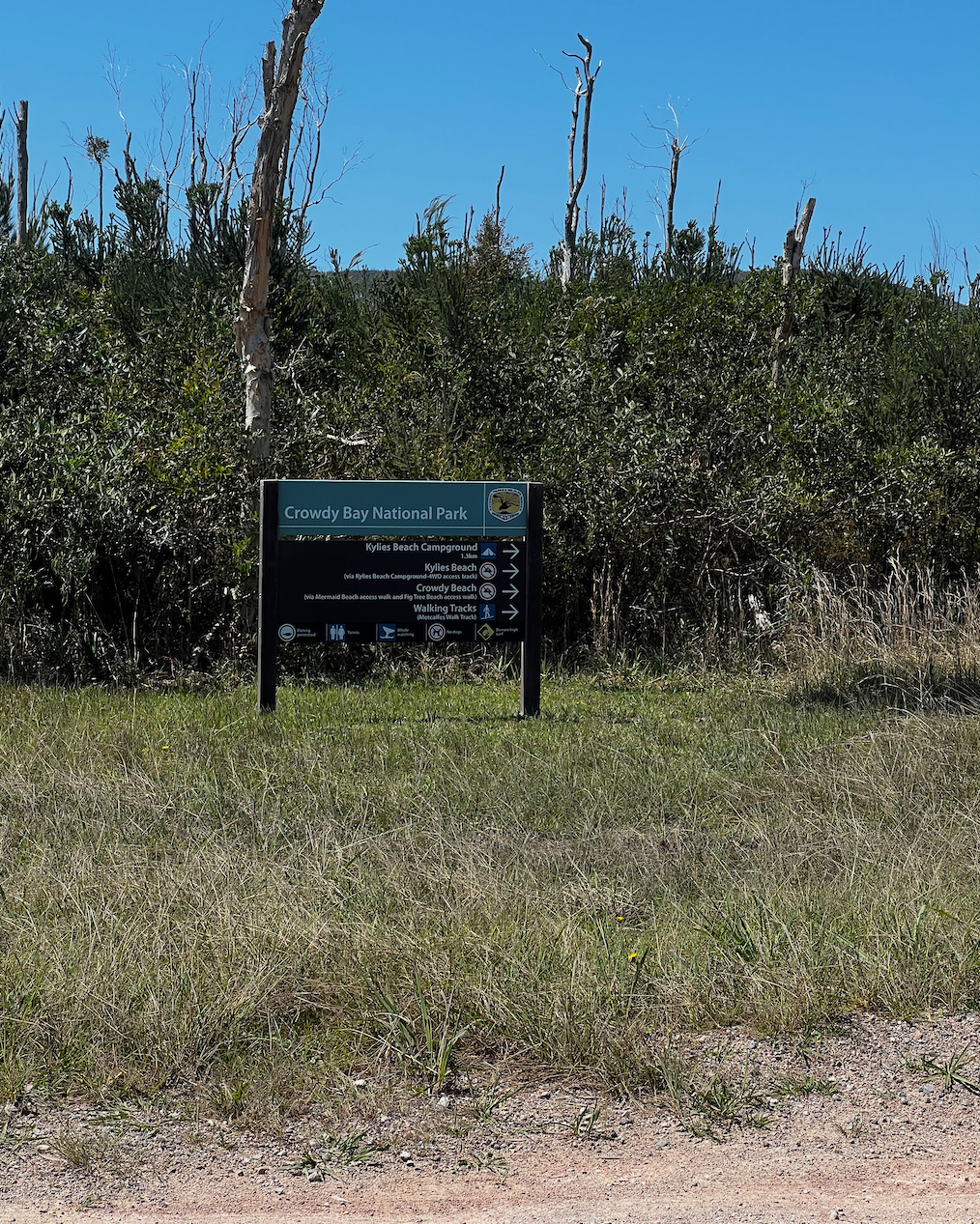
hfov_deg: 19.0
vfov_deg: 23.6
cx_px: 490
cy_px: 613
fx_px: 2936
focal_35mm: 81
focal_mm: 9
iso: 32
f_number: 2.8
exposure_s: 1/619
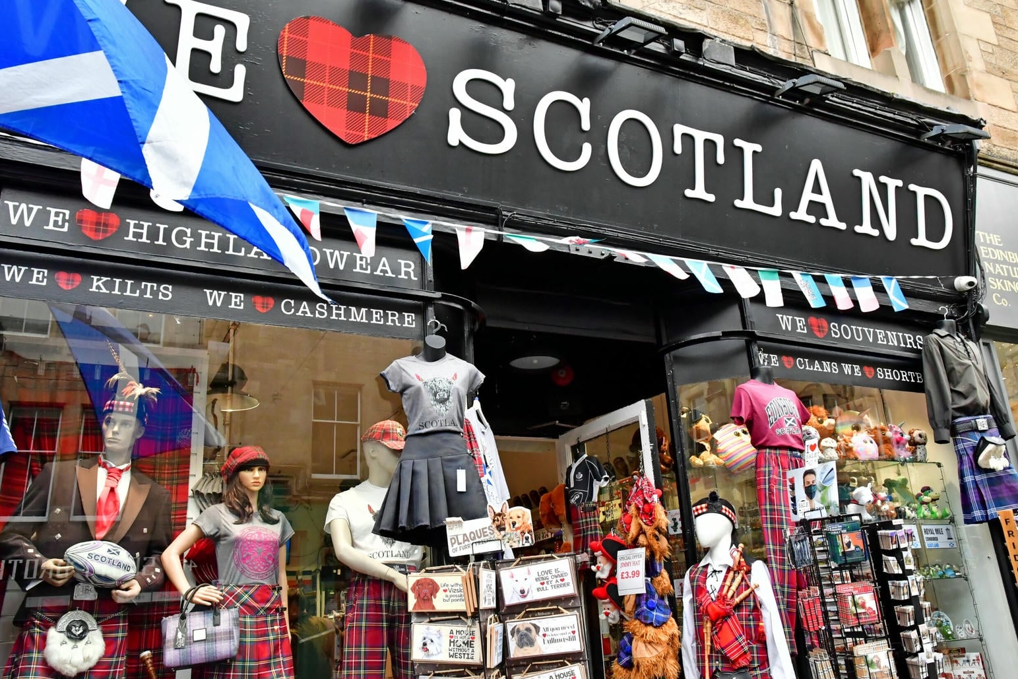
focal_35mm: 28
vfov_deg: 46.4
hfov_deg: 65.5
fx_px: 792
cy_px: 340
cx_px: 501
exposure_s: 1/320
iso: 1600
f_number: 9
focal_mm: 18
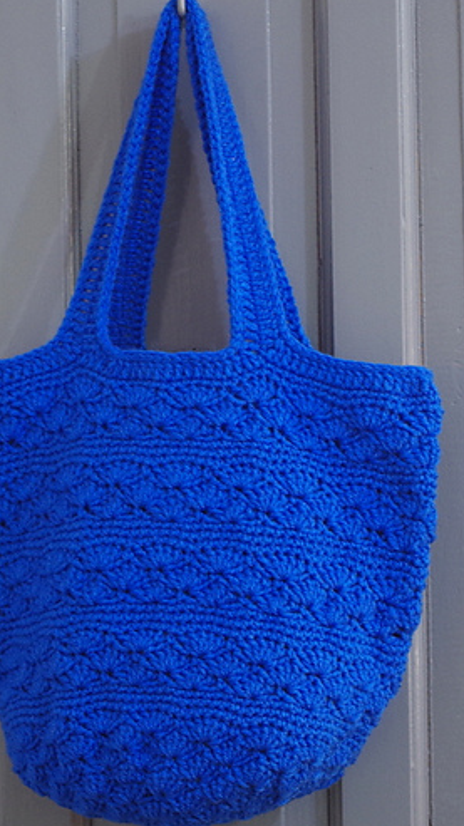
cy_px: 412
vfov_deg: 31.0
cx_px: 195
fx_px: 1489
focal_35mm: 68
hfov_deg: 17.7
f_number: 4.5
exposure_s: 1/2.5
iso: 400
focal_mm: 42.5
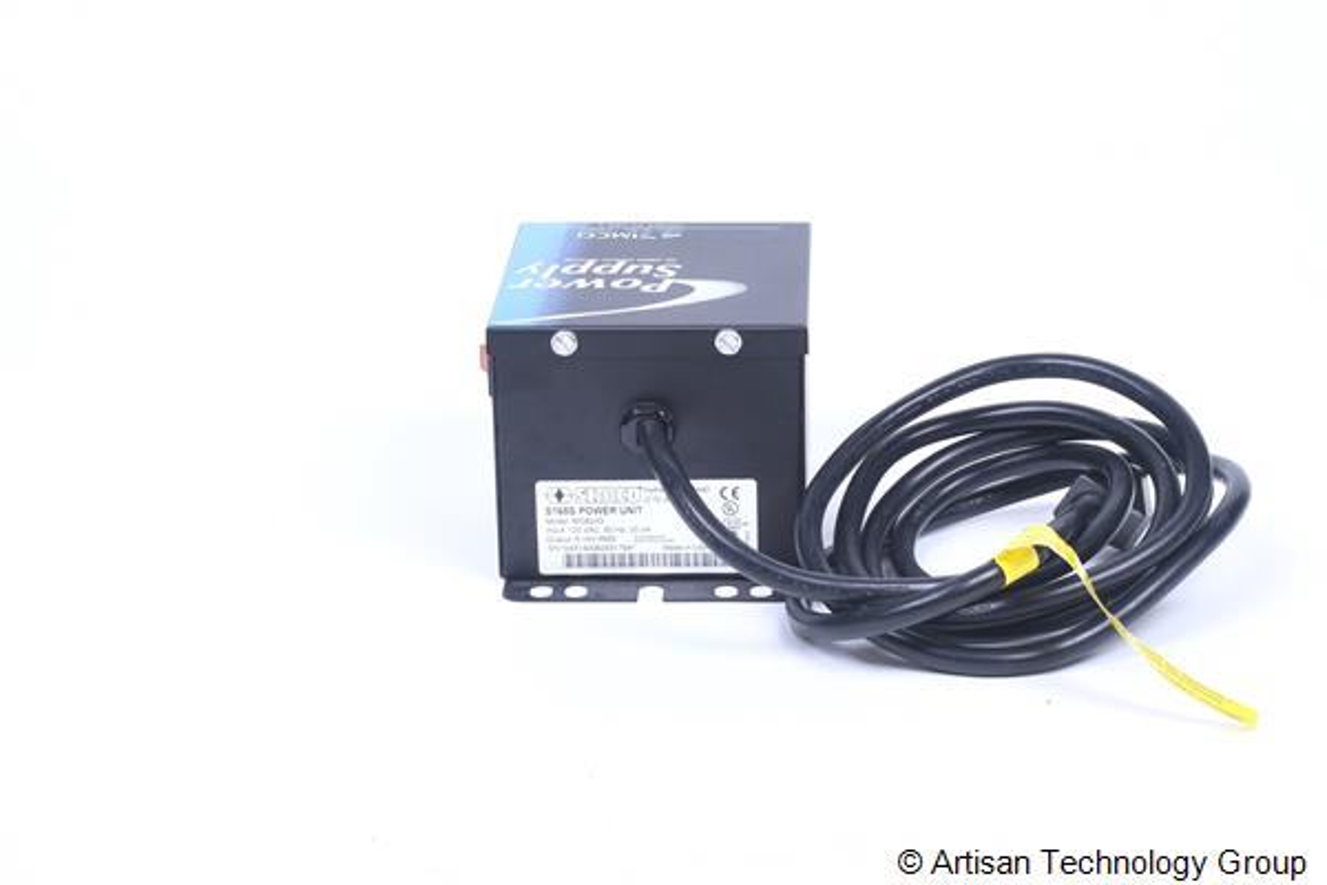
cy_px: 442
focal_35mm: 72
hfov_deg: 28.1
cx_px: 664
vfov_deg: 18.9
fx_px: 2654
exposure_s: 1/200
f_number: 14
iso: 200
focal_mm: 48
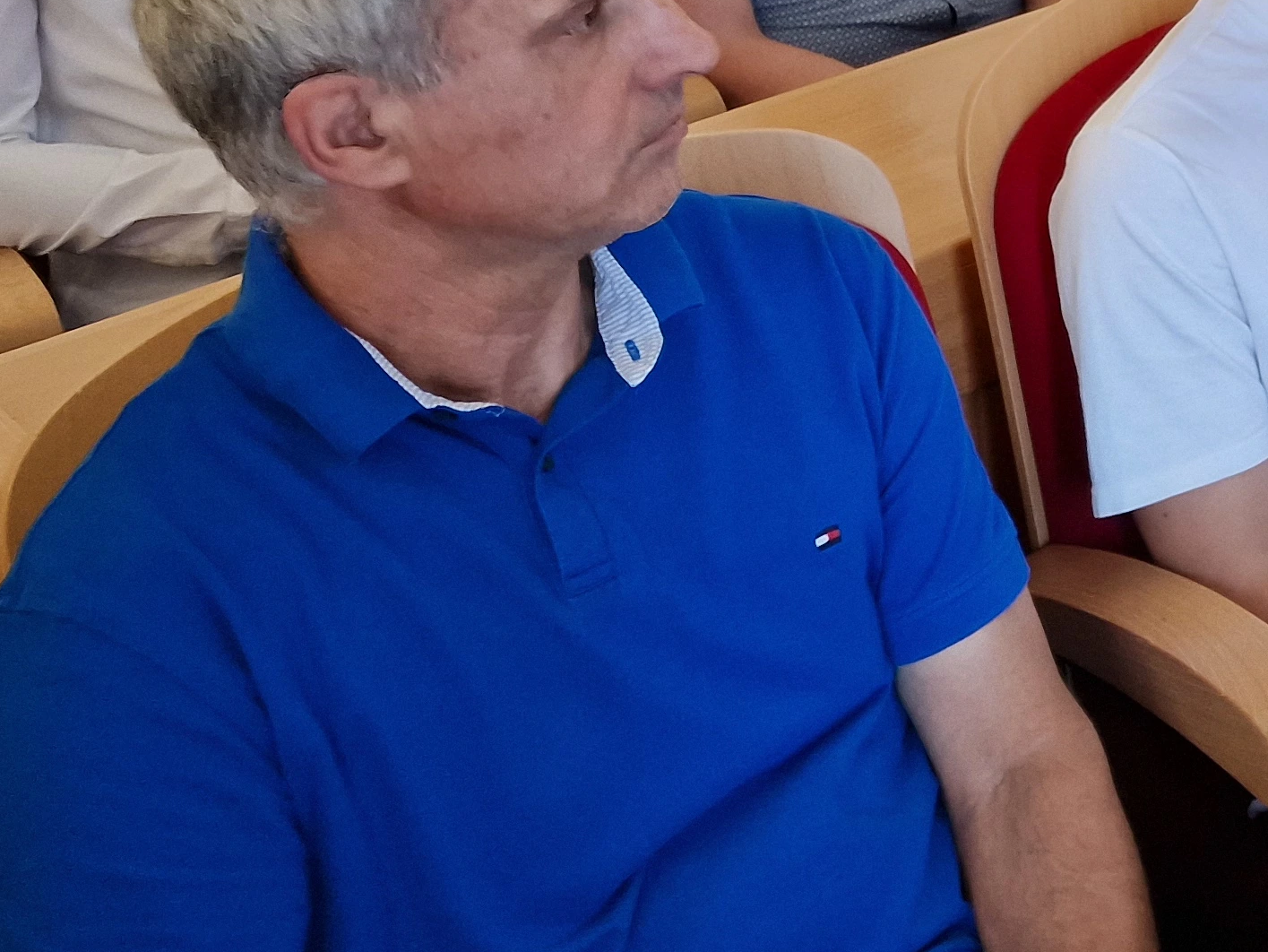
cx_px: 1606
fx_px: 2382
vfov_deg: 20.4
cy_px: -325
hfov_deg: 25.9
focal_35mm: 65
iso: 250
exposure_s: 1/33
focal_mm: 6.4
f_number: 1.8
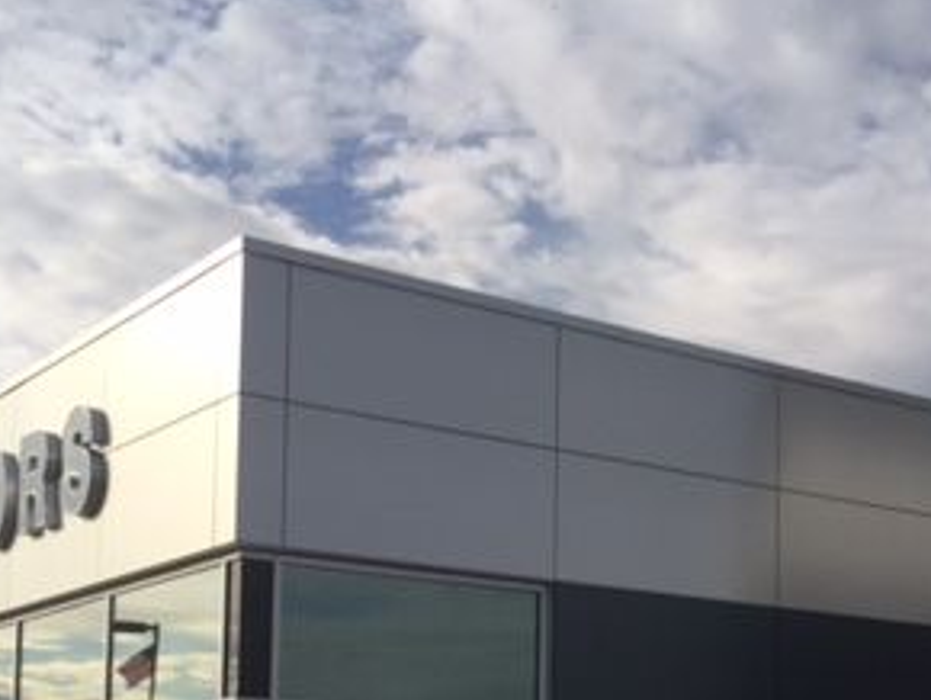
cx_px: 742
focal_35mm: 64
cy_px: 703
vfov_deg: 22.1
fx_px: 1723
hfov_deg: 29.6
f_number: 2.2
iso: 32
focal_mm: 4.15
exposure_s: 1/2326
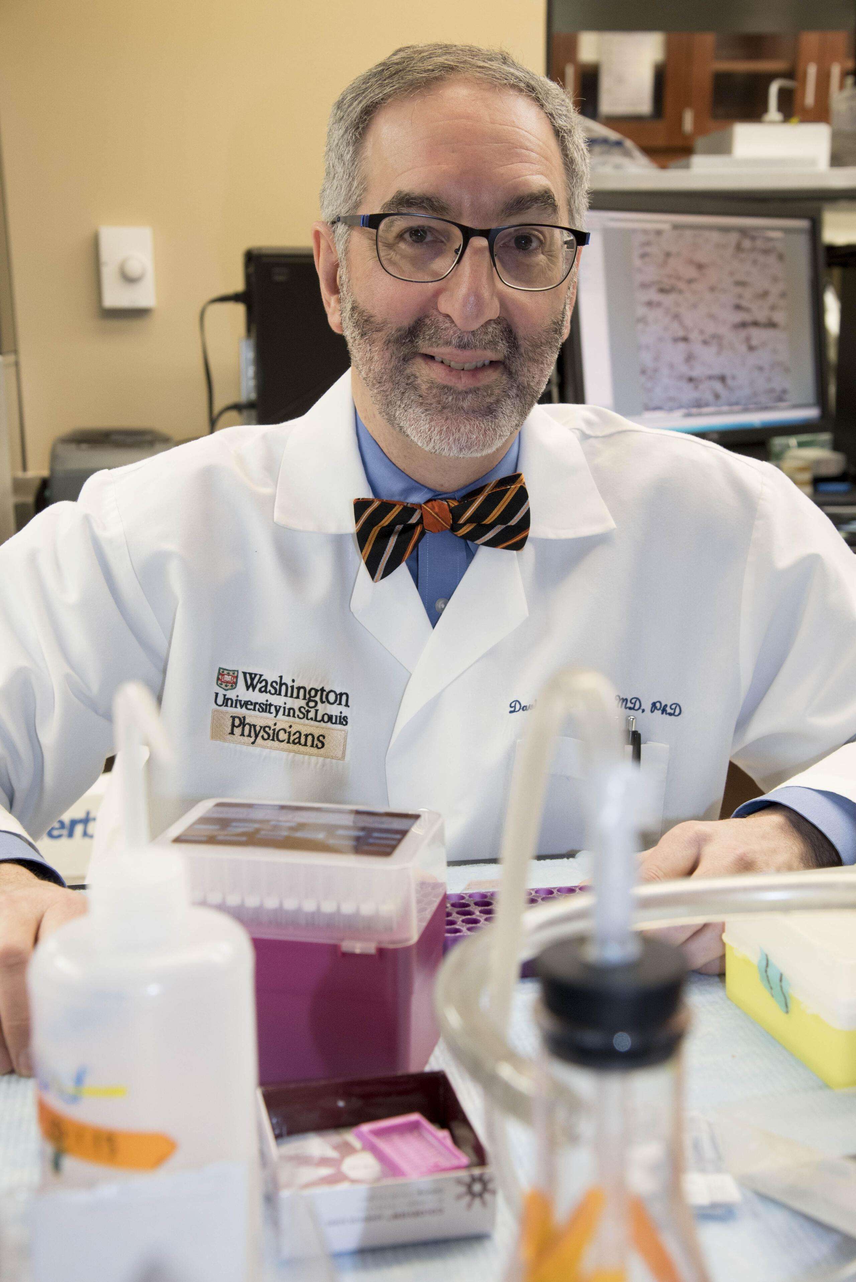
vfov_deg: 41.1
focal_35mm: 48
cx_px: 428
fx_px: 1710
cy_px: 641
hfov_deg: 28.1
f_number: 5.6
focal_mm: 48
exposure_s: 1/60
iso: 1600
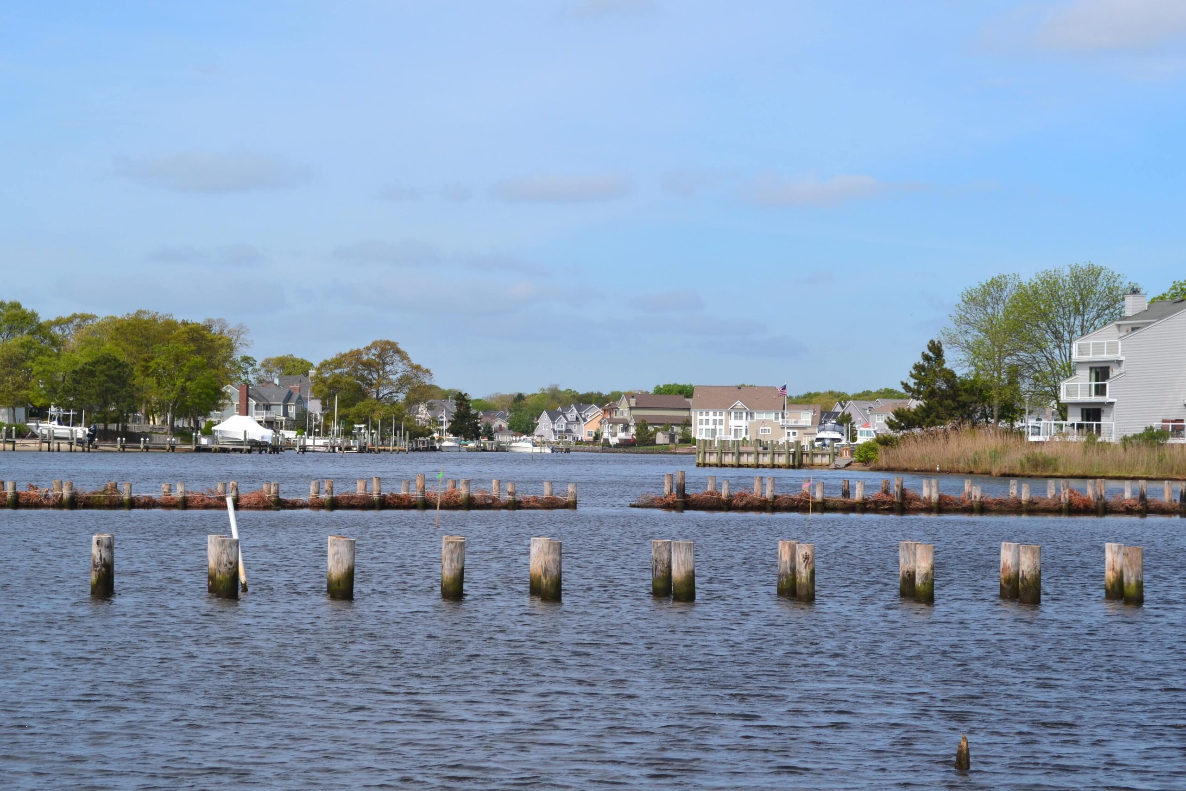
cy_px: 396
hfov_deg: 24.6
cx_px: 593
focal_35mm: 82
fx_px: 2718
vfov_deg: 16.6
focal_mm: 55
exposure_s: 1/500
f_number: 11
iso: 400
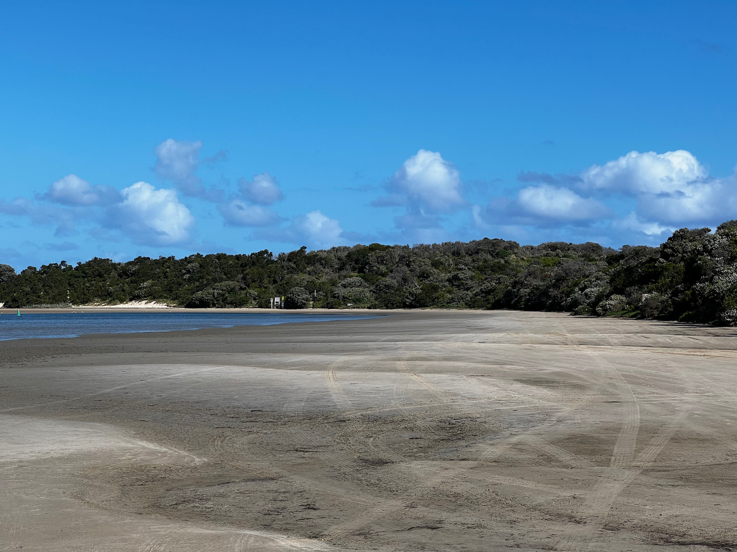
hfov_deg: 25.3
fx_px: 1639
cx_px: 368
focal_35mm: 77
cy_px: 276
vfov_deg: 19.1
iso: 32
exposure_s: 1/1054
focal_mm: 9
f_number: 2.8
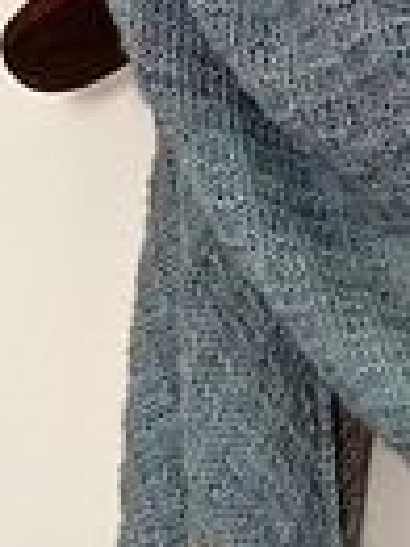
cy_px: 534
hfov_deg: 12.4
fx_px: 1756
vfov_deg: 17.4
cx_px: 701
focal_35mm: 111
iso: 125
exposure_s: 1/30
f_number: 2.2
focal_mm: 4.15
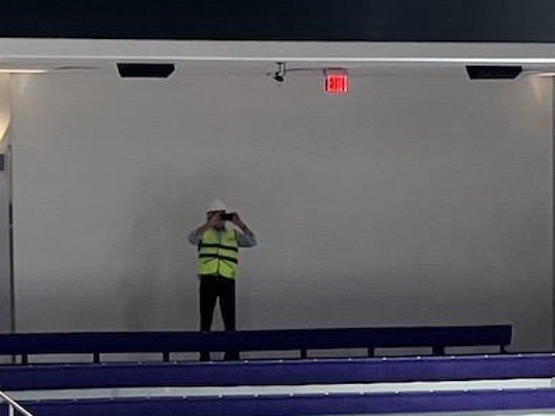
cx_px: -354
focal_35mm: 310
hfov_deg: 6.3
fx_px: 4972
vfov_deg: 4.8
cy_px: 586
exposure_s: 1/60
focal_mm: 9
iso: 125
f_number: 2.8
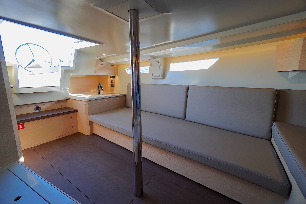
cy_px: 102
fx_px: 127
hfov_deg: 100.4
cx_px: 153
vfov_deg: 77.3
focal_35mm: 15
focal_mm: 10
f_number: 4
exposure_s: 1/30
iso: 125
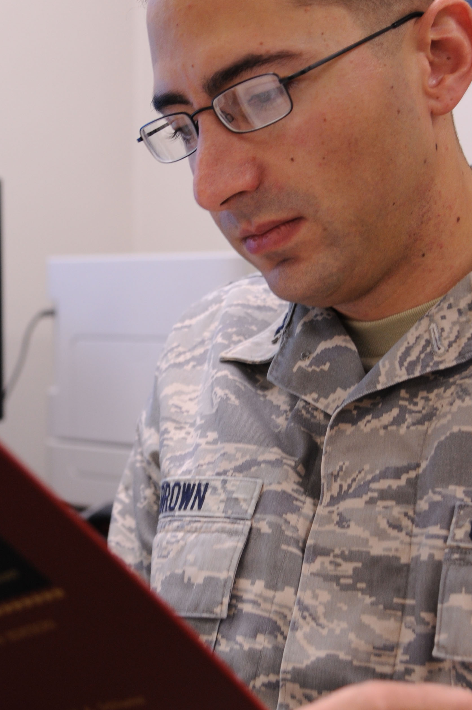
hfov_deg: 17.4
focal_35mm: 78
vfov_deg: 26.0
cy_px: 411
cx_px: 163
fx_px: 1536
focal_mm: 46
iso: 1000
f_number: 4
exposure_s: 1/50
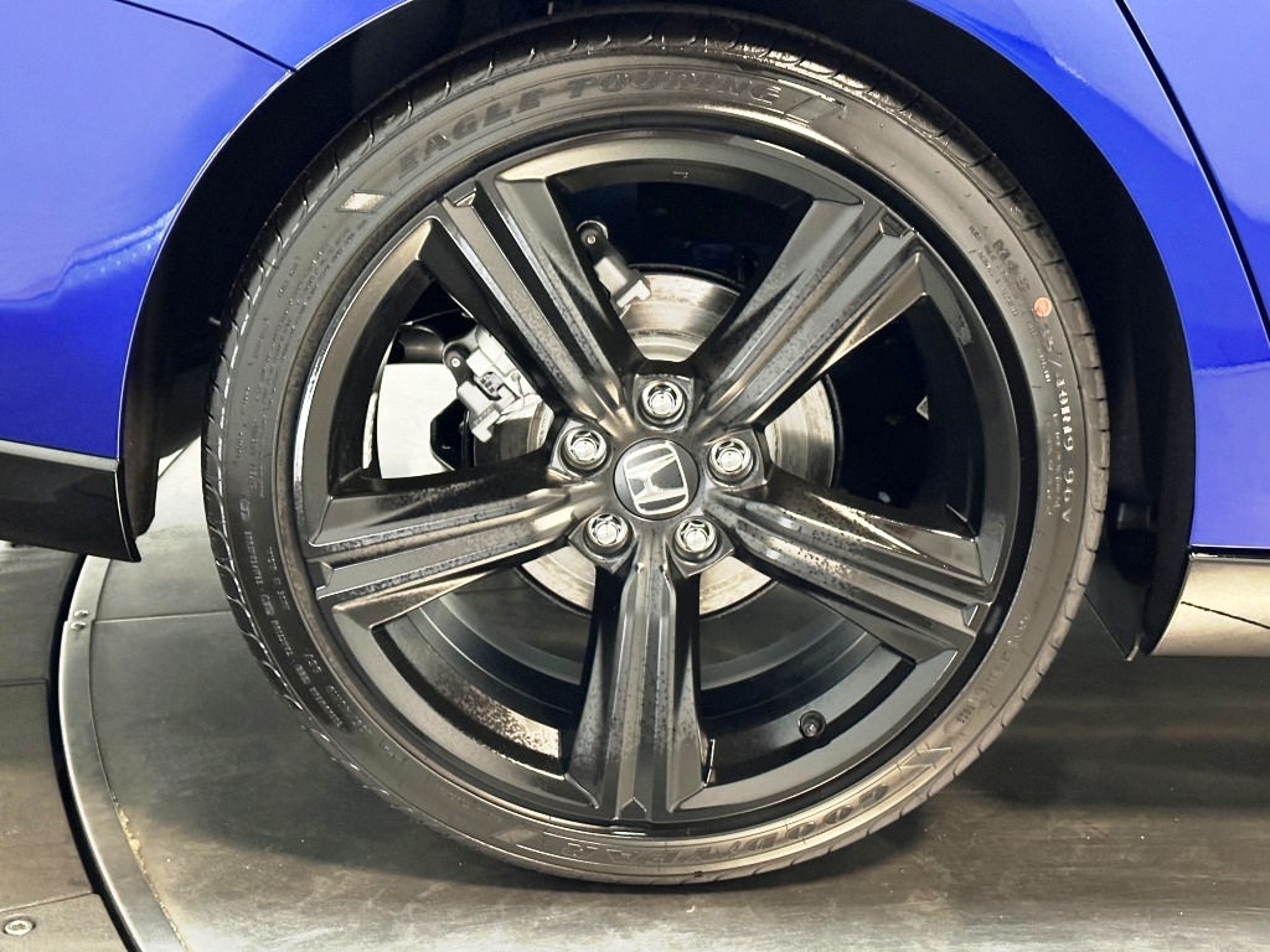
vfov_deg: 30.3
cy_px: 476
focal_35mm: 48
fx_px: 1761
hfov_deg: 39.7
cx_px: 635
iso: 640
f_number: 1.78
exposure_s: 1/20
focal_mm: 6.86
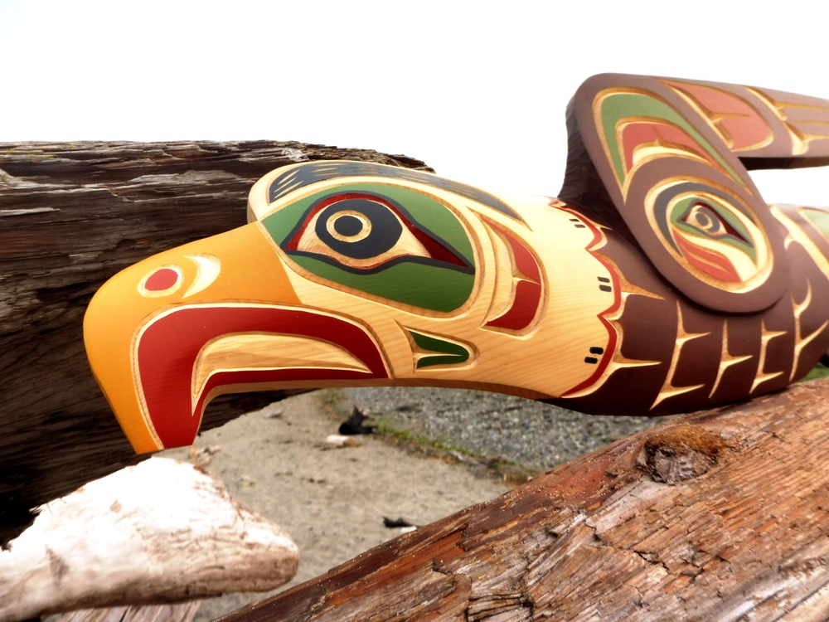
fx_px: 599
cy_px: 311
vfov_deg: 54.9
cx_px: 414
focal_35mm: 25
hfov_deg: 69.4
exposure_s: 1/100
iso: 100
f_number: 4
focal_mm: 4.4
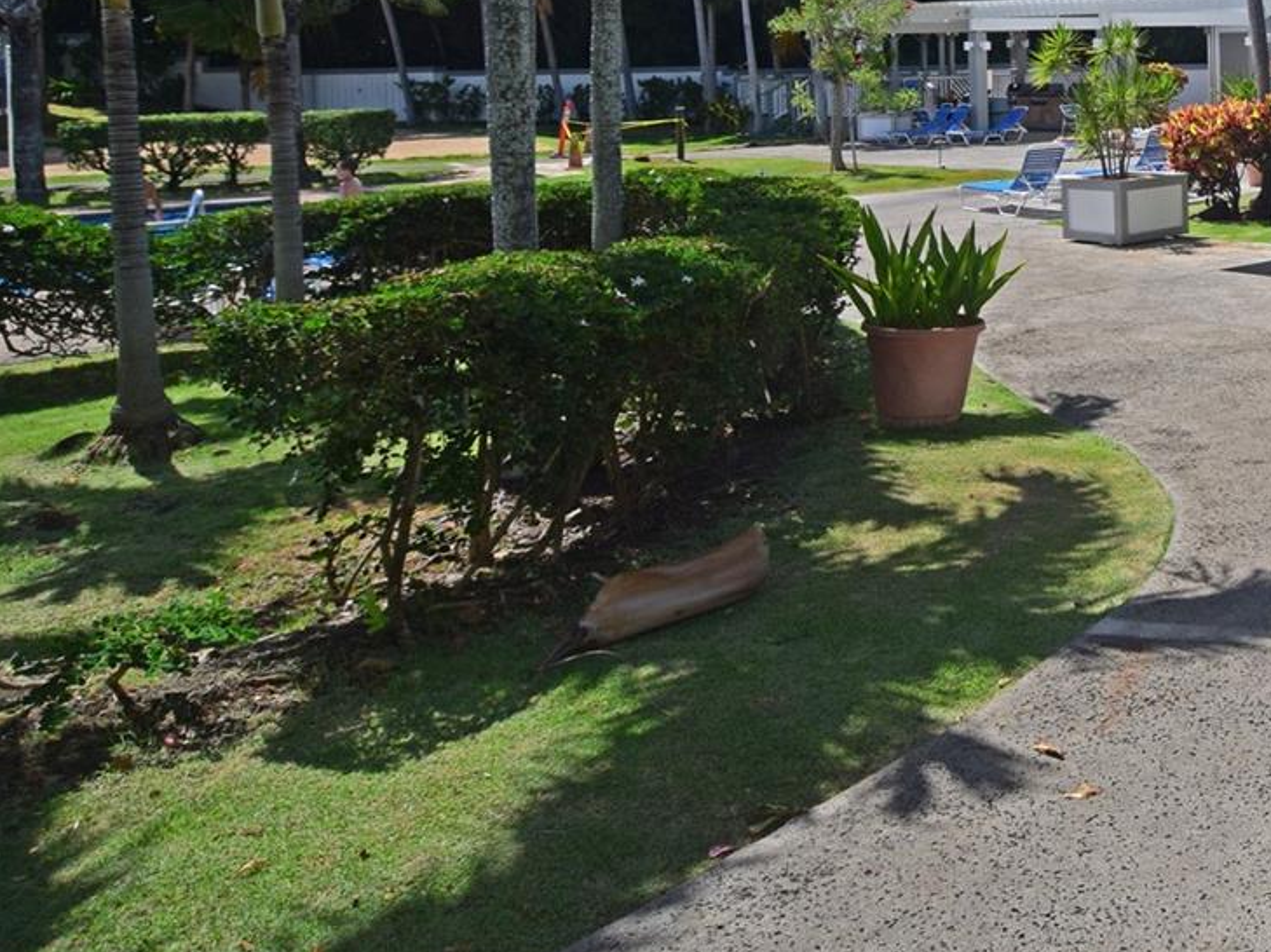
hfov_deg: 24.5
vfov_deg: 19.0
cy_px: 56
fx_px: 2789
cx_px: 1280
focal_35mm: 76
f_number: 10
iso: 400
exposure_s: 1/200
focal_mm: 24
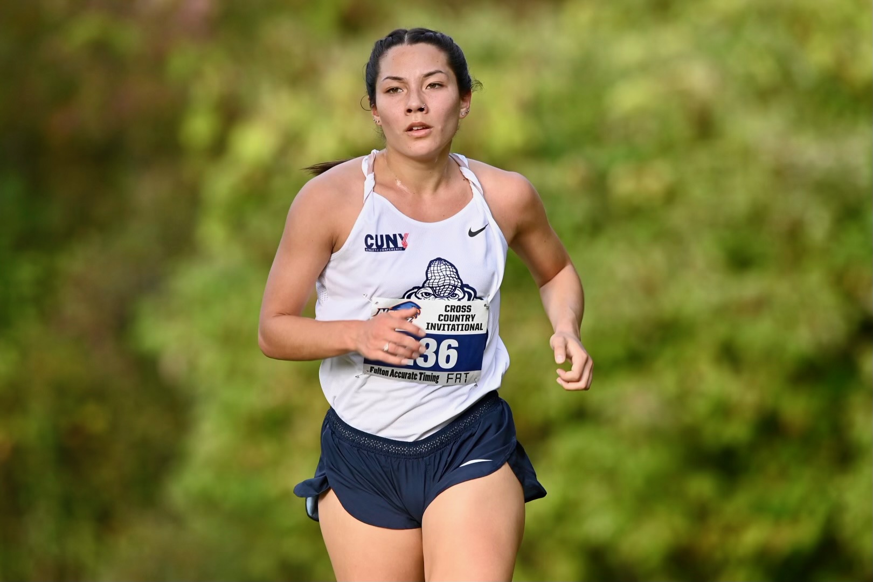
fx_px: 9699
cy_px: 291
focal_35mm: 400
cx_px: 436
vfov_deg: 3.4
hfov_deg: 5.2
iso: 640
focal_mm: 400
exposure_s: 1/1000
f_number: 5
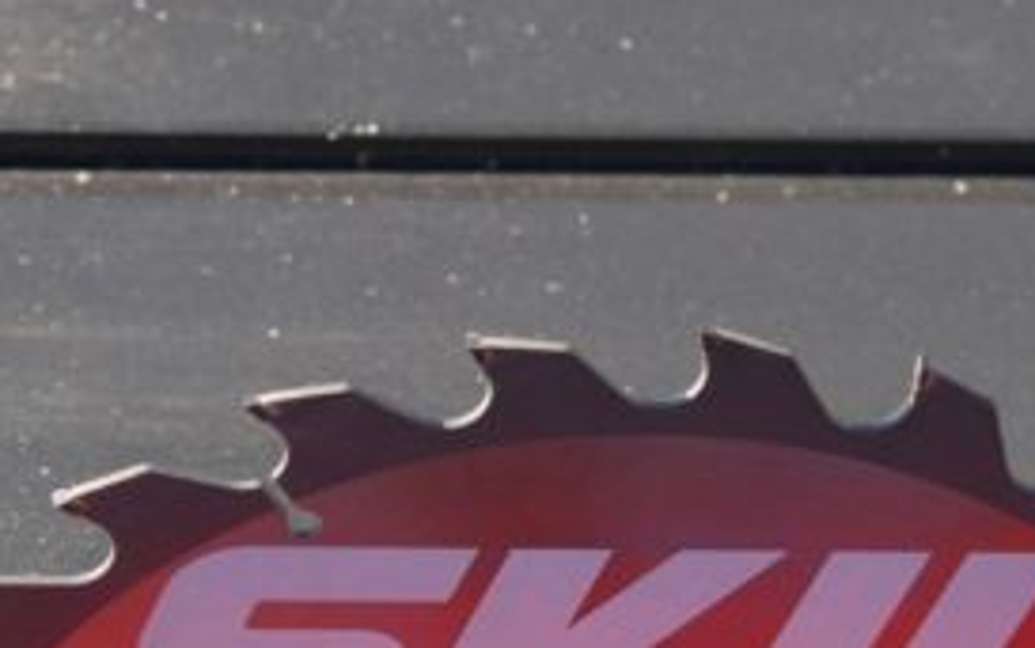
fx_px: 4544
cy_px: 515
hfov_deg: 13.0
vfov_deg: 8.1
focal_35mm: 161
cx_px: 626
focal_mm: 37
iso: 200
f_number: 4.6
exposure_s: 1/400
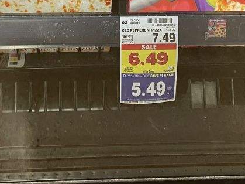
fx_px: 545
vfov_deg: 18.7
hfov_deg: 25.3
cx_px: 119
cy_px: 4
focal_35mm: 77
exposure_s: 1/60
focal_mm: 4.2
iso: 125
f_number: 1.6
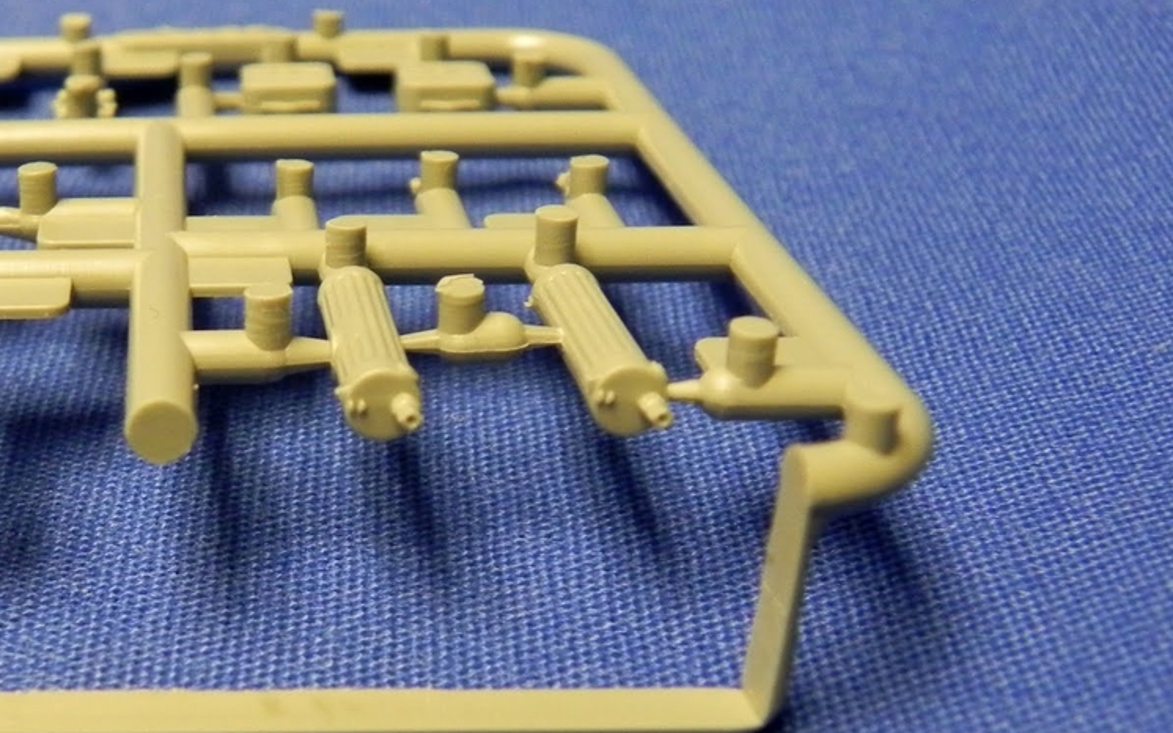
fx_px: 1918
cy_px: 506
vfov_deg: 21.5
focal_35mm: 60
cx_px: 173
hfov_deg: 32.7
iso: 400
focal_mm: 5.9
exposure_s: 1/26.4
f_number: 2.8
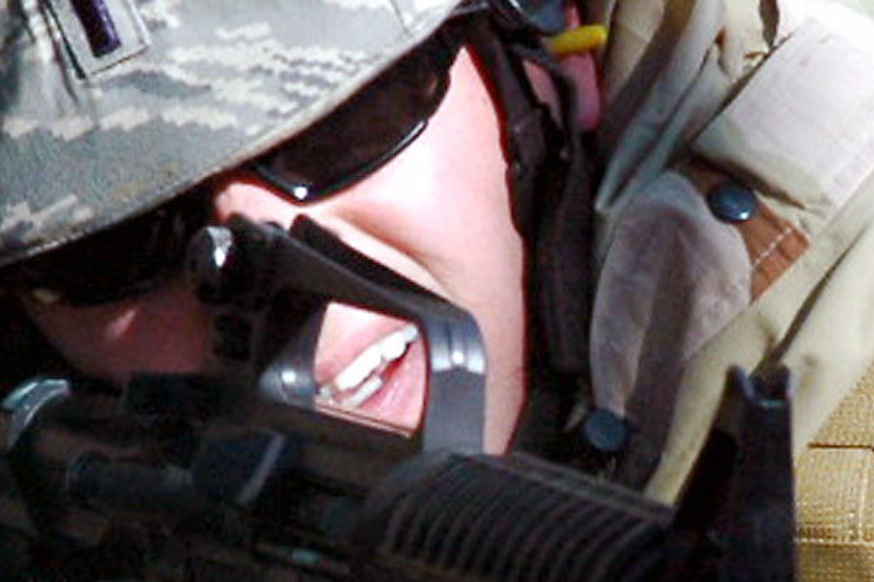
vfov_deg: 1.2
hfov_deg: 1.8
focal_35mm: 1131
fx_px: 27453
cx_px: 1017
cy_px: 598
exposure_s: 1/500
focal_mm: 155
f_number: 10
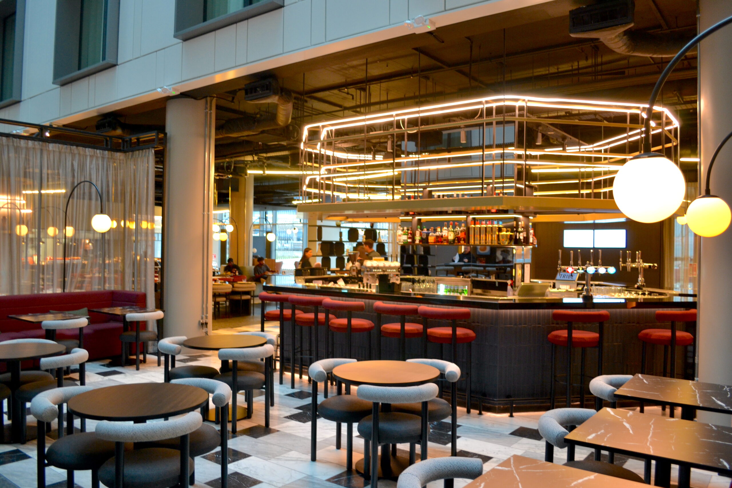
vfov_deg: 47.9
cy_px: 244
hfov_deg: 67.4
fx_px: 549
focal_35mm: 27
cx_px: 366
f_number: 3.5
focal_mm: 18
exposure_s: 1/15
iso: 400
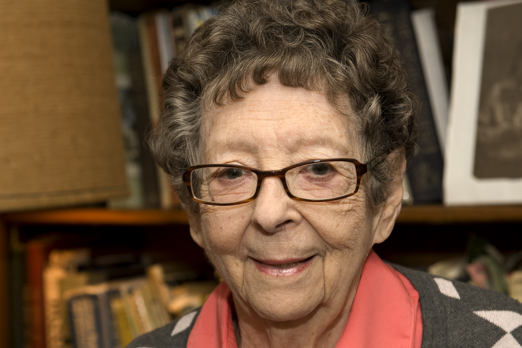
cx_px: 256
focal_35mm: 74
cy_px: 176
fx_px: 1072
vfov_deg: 18.4
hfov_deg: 27.4
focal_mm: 70
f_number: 5.6
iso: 800
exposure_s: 1/125
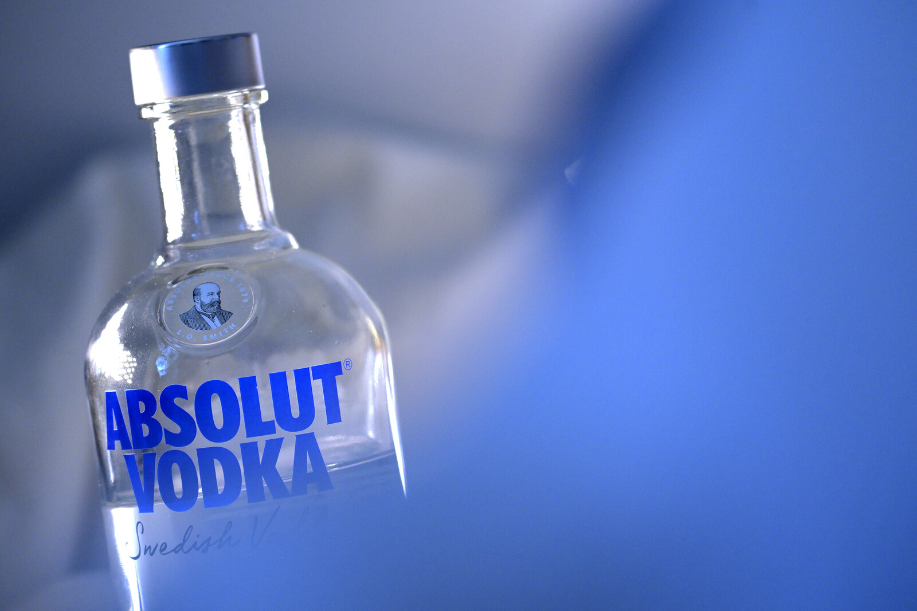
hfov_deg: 14.7
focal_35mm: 140
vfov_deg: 9.8
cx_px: 458
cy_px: 306
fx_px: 3566
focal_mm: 140
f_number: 4.8
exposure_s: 1/125
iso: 2500
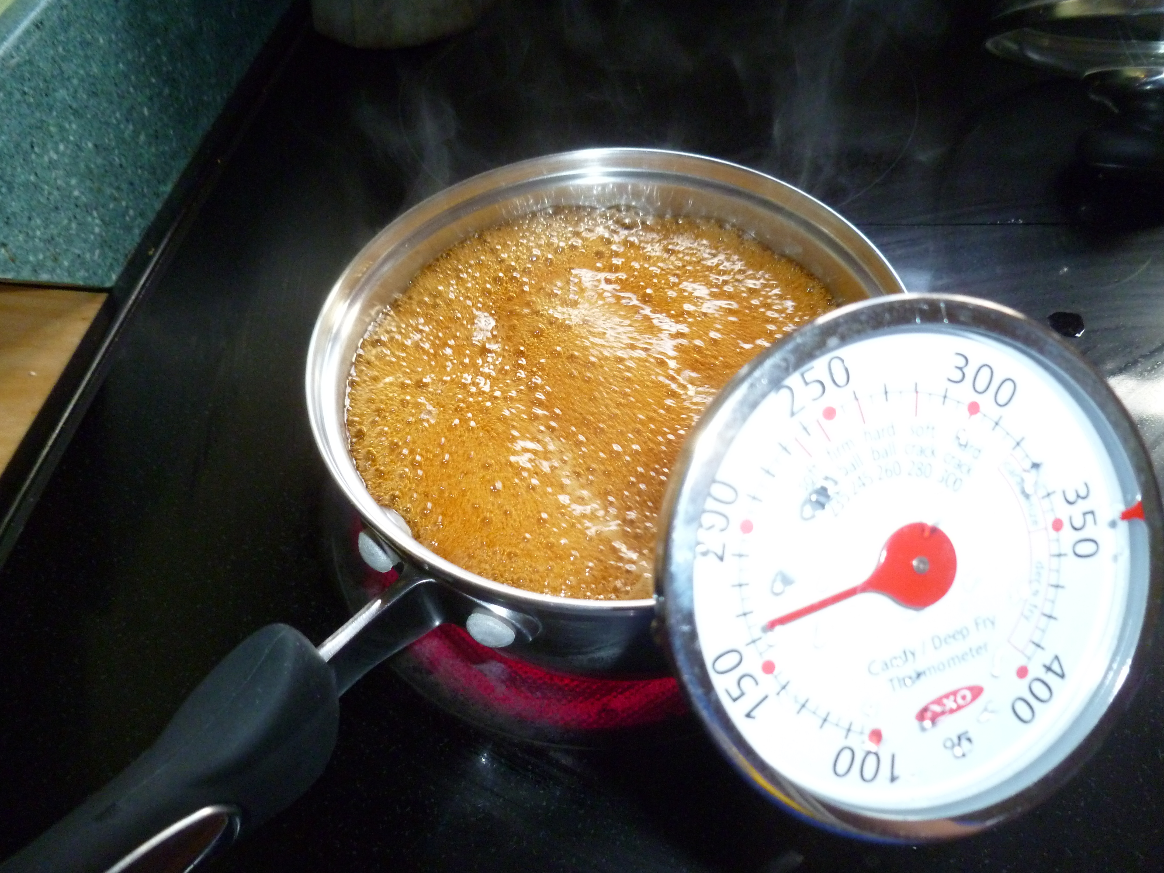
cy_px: 436
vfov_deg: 49.7
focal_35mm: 28
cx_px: 582
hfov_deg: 63.4
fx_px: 942
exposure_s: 1/30
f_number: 3.3
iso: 400
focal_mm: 5
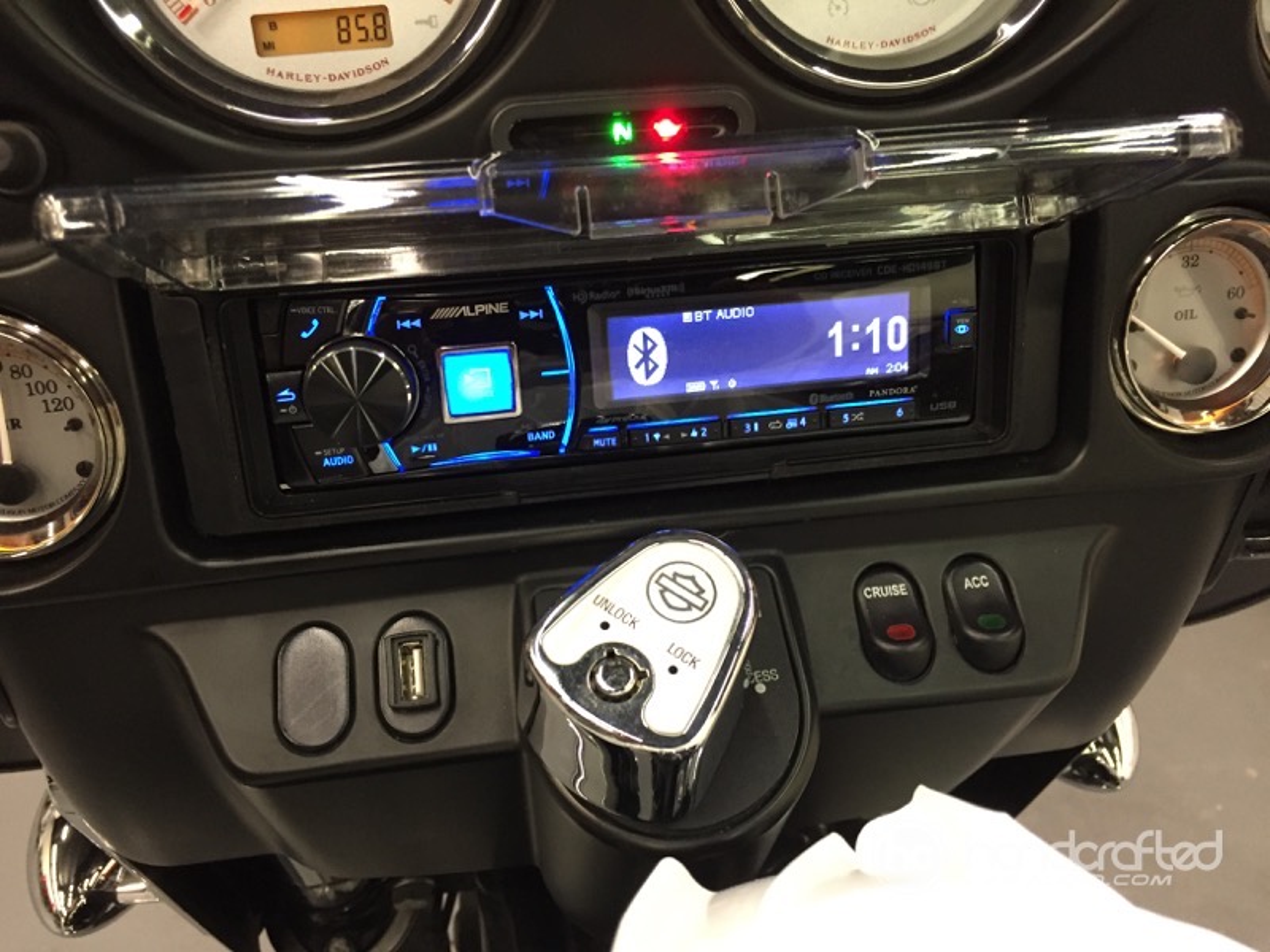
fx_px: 1064
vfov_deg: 48.2
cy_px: 476
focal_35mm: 29
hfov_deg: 61.7
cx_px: 635
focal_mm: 4.15
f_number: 2.2
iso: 200
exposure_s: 1/30
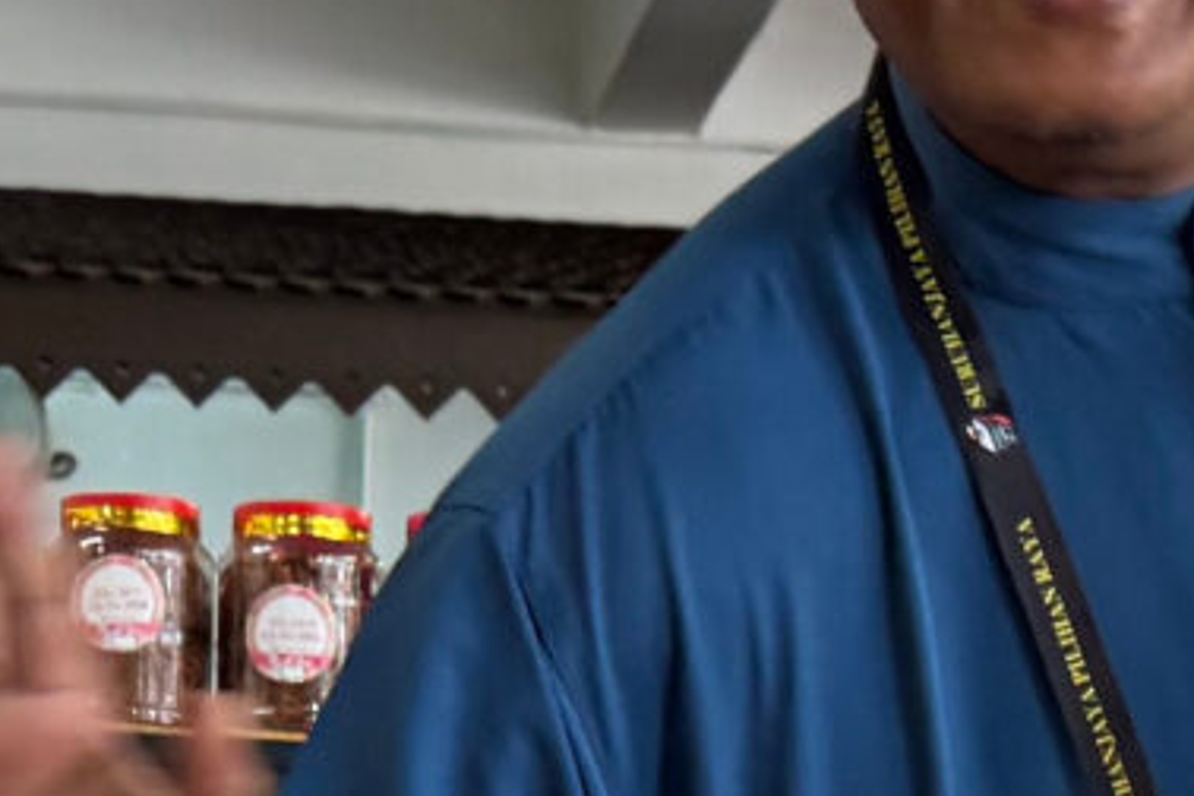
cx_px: 910
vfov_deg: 7.7
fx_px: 5605
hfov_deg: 12.1
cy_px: 1674
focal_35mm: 169
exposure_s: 1/50
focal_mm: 6.86
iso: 160
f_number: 1.78
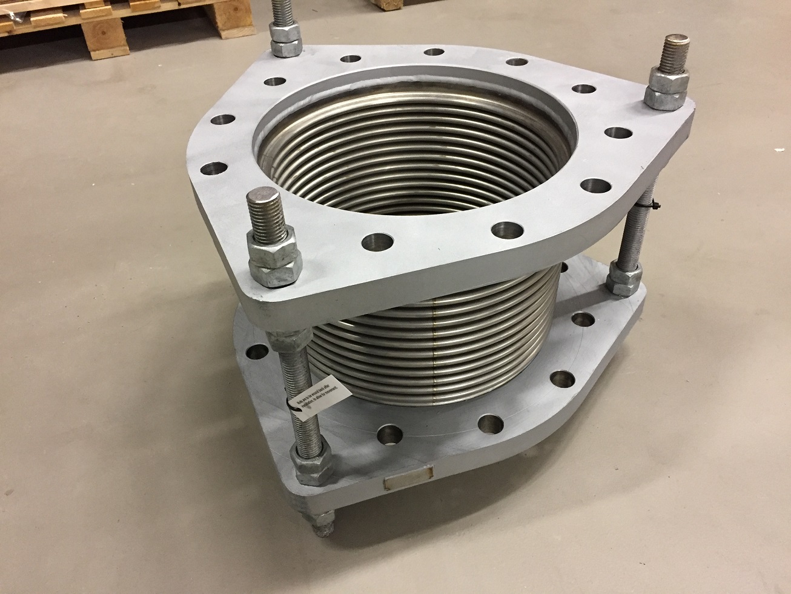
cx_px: 396
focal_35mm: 29
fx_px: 663
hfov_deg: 61.7
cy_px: 297
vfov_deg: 48.2
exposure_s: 1/33
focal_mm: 4.15
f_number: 2.2
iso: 250
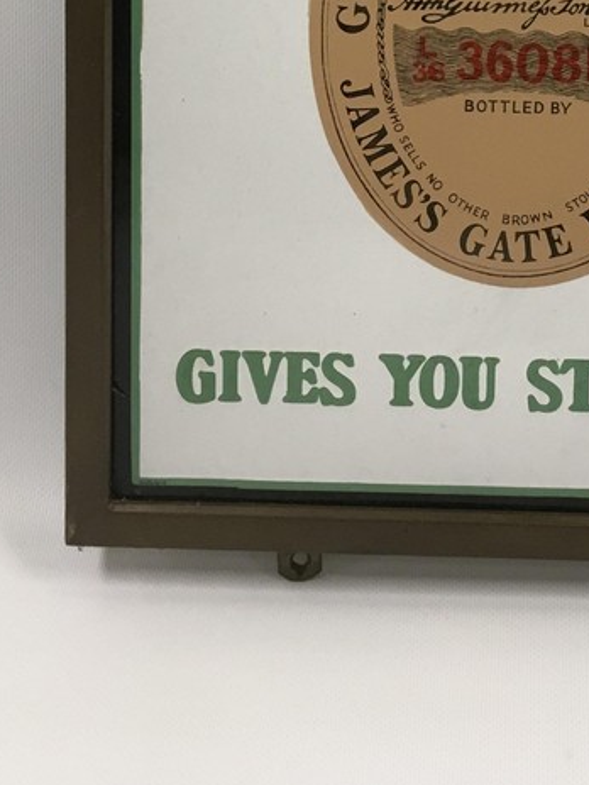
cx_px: 506
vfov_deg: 23.5
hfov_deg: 19.4
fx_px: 1702
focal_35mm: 75
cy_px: -178
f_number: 2.2
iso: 50
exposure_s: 1/33
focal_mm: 4.15
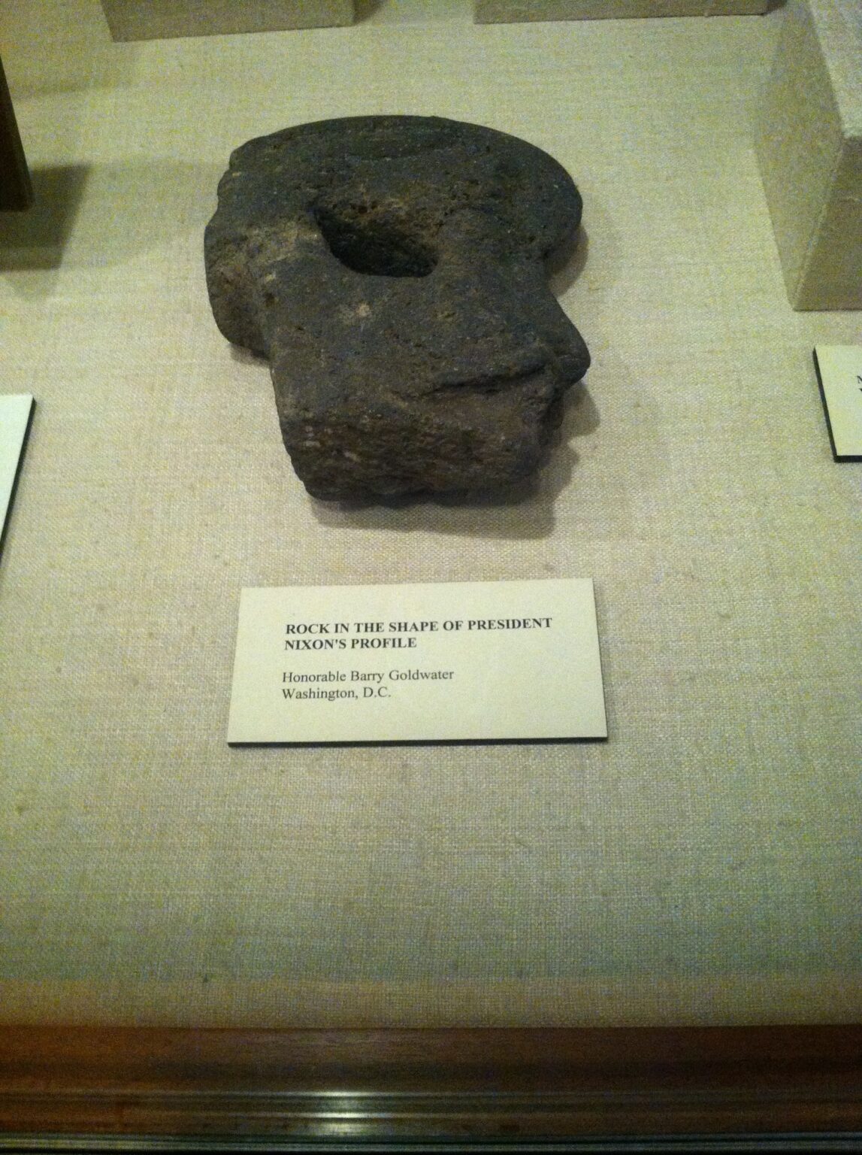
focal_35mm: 35
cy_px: 578
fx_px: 1165
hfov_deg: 40.6
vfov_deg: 52.7
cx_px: 431
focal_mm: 3.85
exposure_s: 1/15
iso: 500
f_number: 2.8
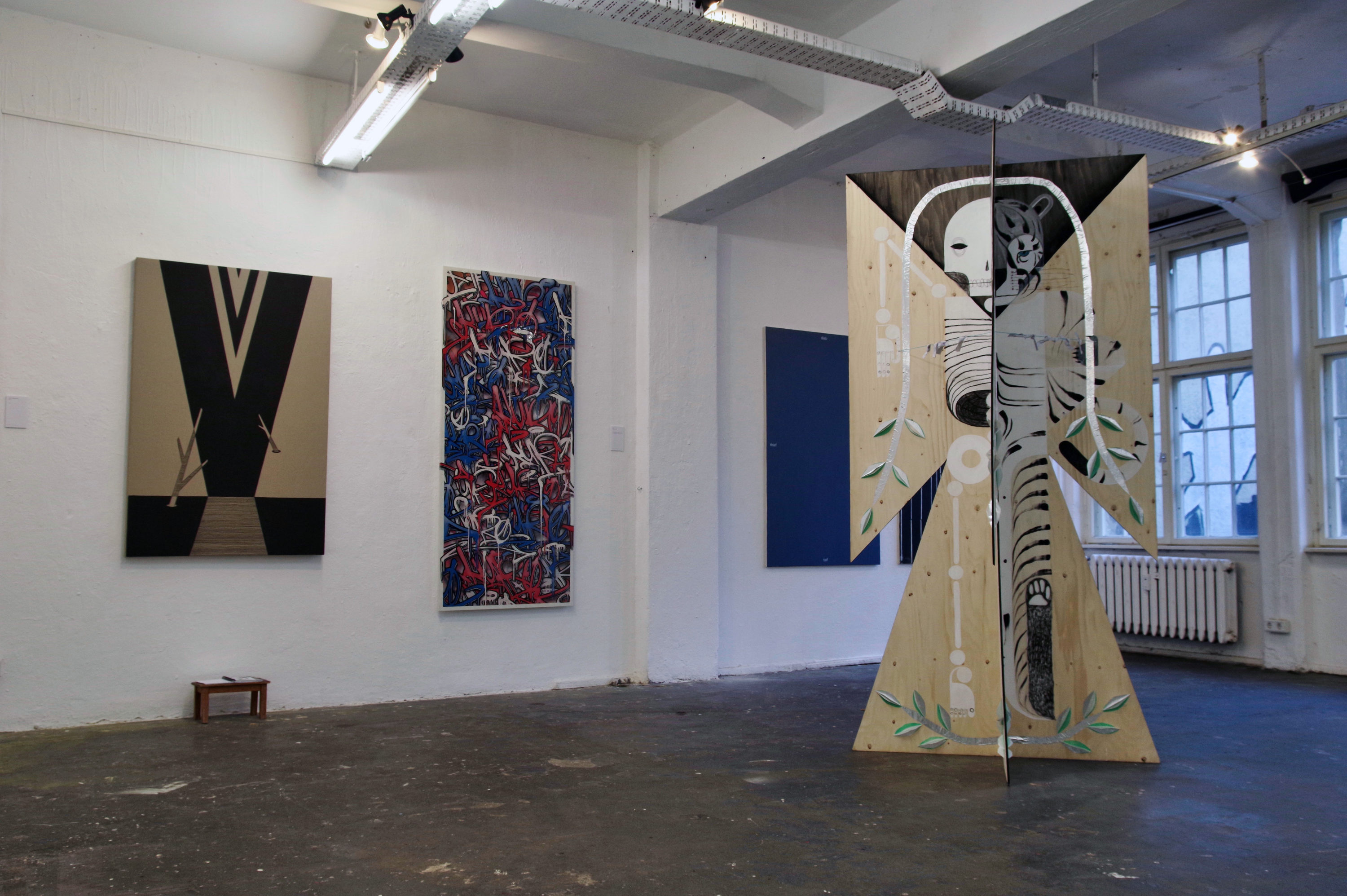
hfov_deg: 59.5
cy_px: 448
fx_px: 1178
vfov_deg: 41.6
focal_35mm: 32
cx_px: 674
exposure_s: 1/25
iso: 800
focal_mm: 21
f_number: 6.3
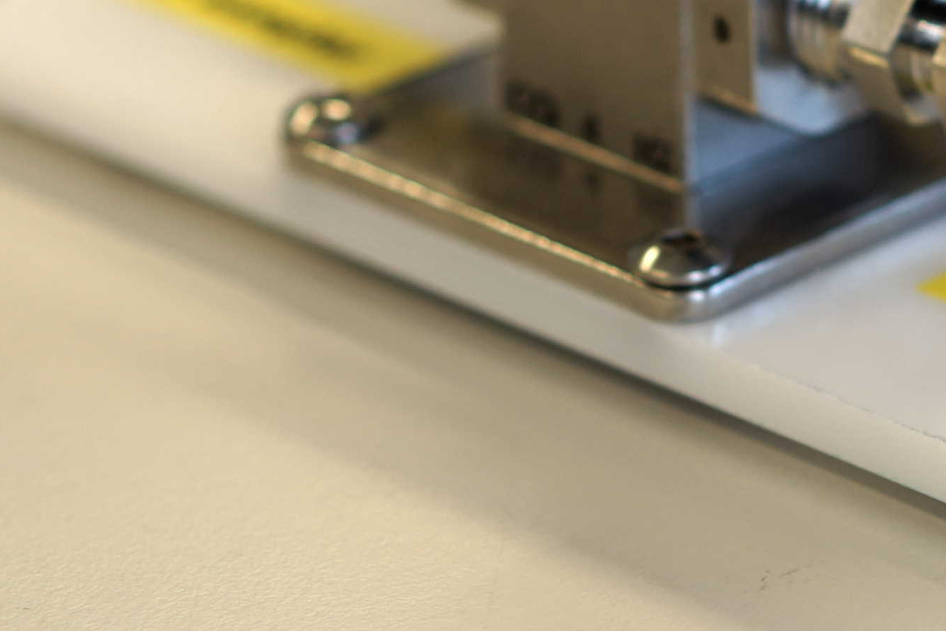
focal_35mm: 246
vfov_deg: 5.5
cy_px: -463
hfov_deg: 8.2
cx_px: 1288
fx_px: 6464
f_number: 2.5
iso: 100
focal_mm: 55
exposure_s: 1/125
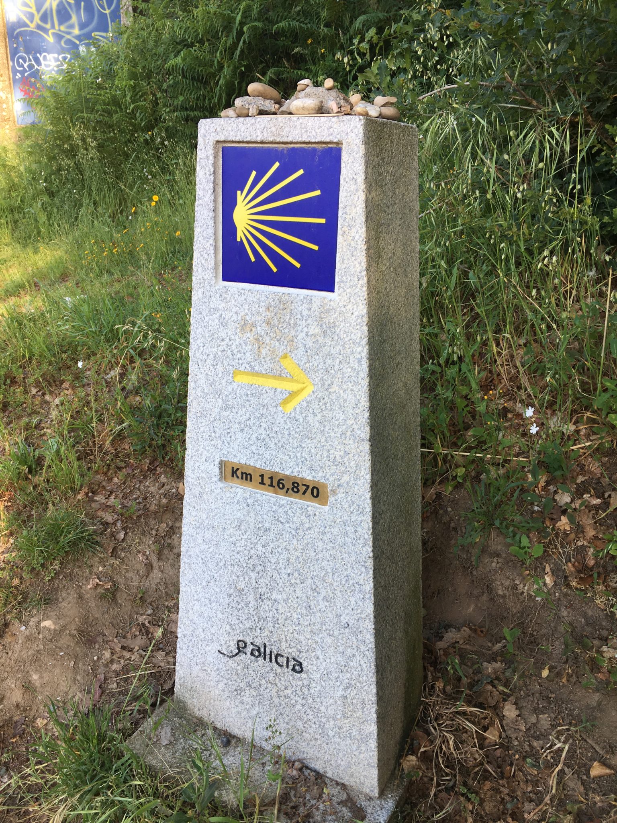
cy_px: 412
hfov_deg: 48.2
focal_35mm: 29
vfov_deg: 61.7
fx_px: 689
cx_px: 308
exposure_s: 1/154
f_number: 2.2
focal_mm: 4.15
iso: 25
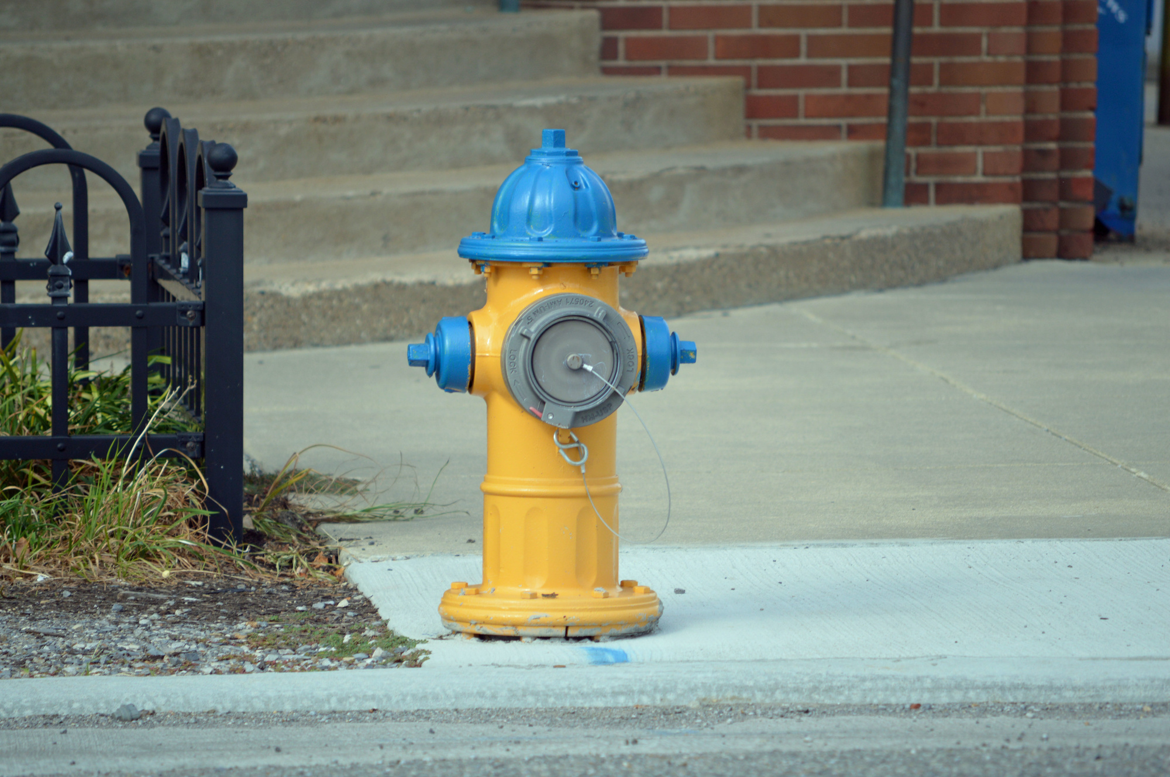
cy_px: 388
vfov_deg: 4.6
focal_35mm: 300
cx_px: 585
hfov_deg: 6.9
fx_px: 9739
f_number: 5.6
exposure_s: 1/500
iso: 220
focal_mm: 200
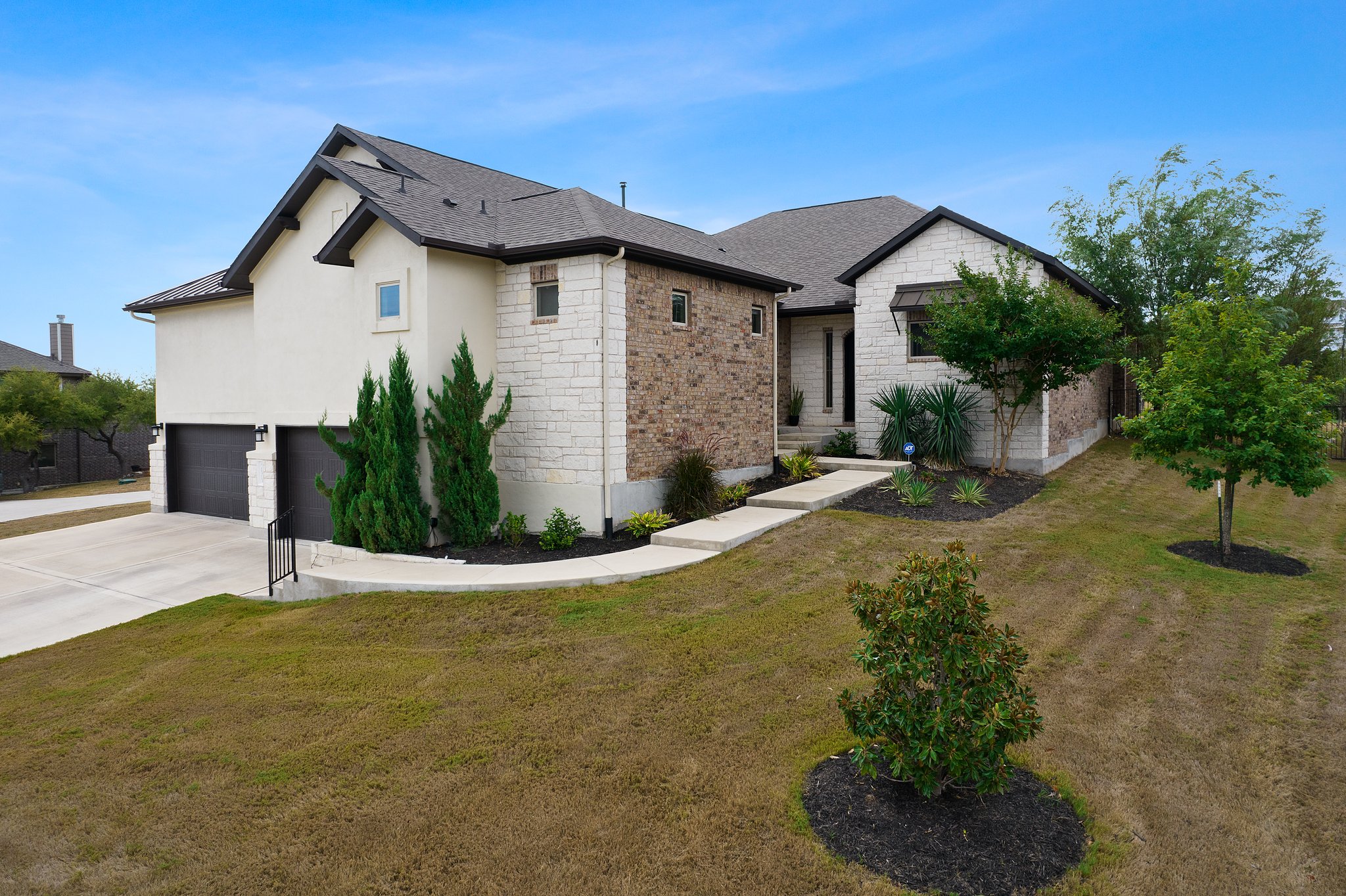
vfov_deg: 57.2
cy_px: 448
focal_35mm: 22
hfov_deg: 78.6
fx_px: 822
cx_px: 673
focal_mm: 8.38
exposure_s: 1/1000
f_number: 2.8
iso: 100
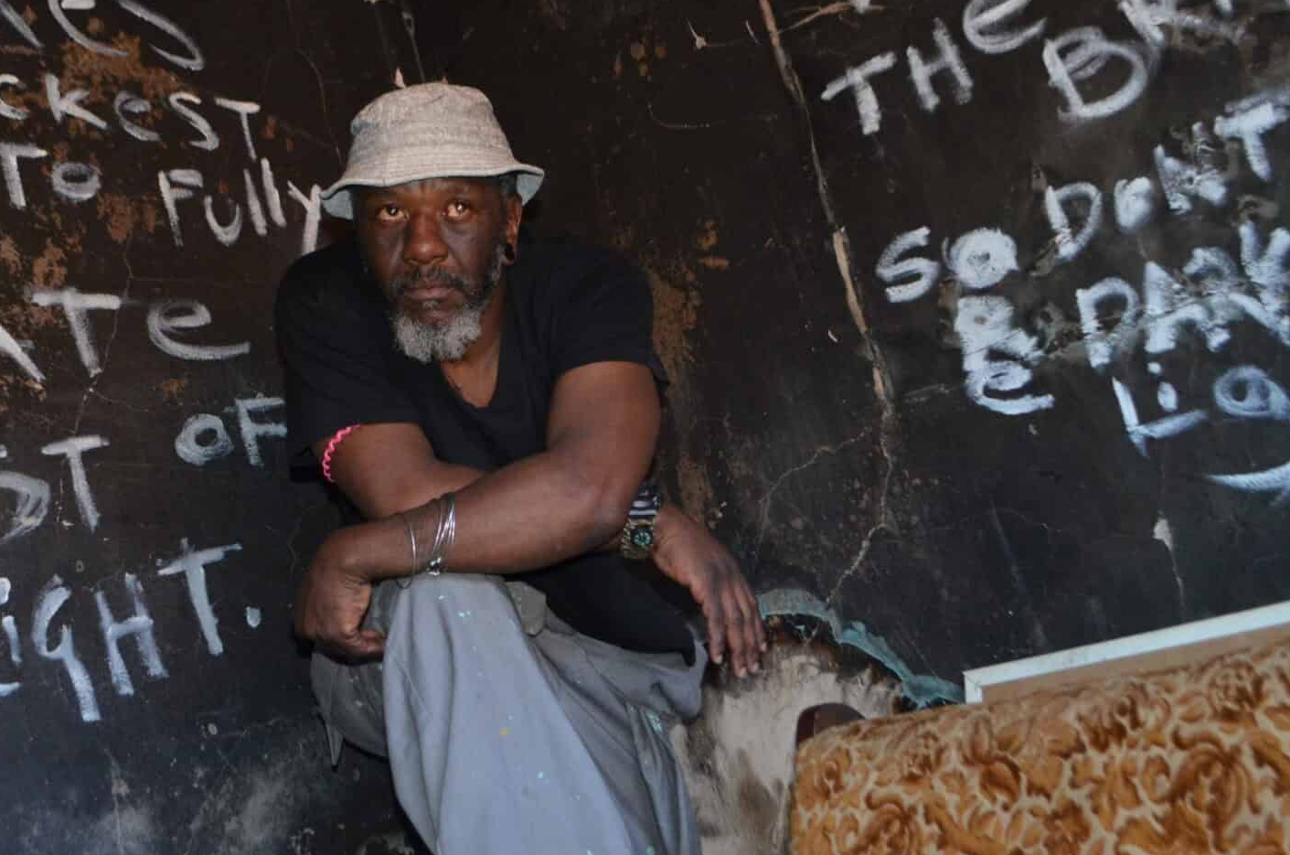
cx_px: 404
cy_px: 383
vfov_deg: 27.4
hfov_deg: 39.8
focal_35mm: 49
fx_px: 1752
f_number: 3.5
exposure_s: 1/60
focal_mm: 18
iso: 800
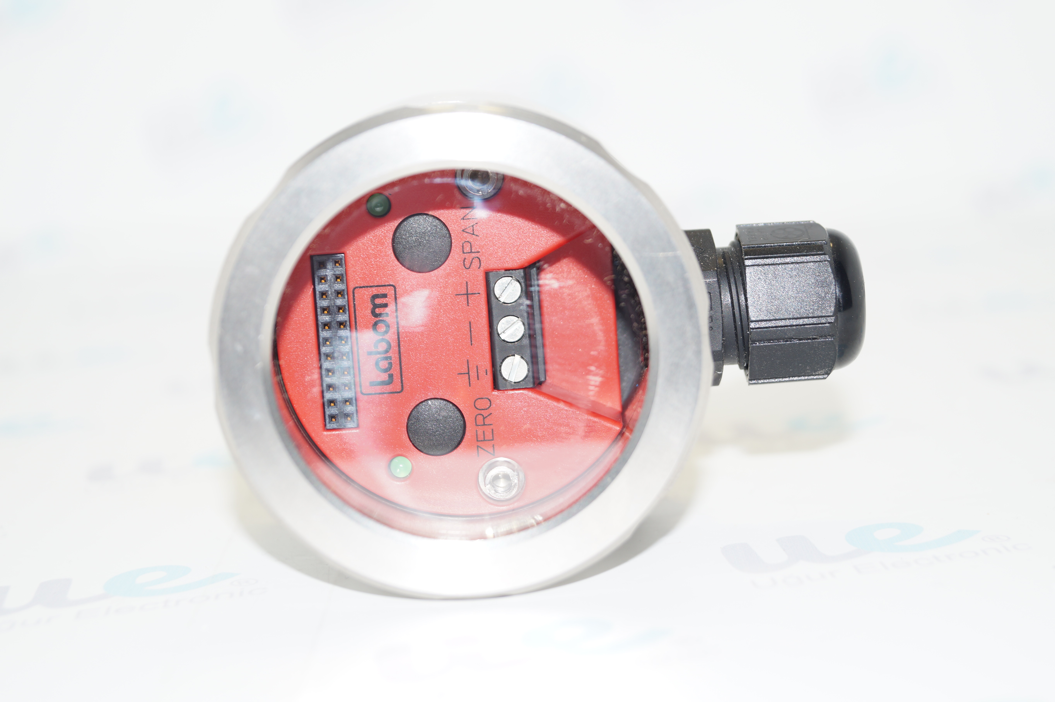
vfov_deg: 16.5
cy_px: 351
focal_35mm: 82
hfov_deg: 24.6
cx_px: 528
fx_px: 2416
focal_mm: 55
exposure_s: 1/100
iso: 100
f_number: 6.3
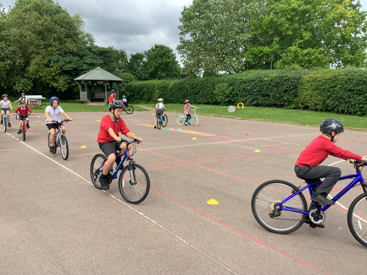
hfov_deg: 58.4
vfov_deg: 45.4
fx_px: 329
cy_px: 138
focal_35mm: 31
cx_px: 184
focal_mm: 3.3
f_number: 2.4
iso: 25
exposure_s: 1/637
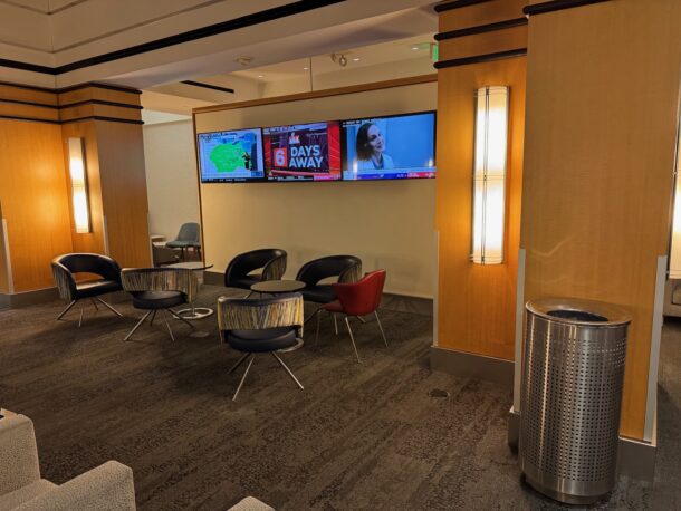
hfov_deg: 71.6
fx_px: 472
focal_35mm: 24
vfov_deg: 56.8
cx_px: 340
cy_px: 256
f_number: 1.78
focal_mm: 6.76
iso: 320
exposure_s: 1/60
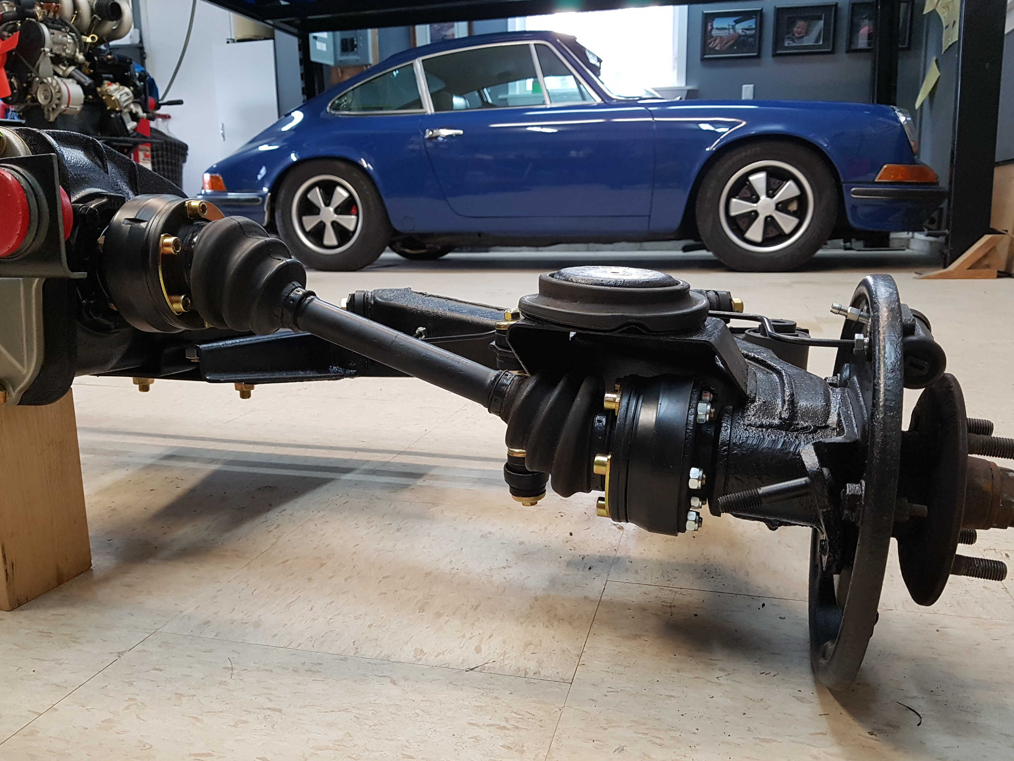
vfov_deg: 49.8
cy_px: 378
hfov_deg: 63.4
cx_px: 498
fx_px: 820
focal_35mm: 28
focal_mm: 4.2
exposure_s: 1/40
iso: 160
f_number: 1.7
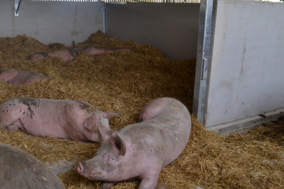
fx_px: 308
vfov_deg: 34.1
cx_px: 80
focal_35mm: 39
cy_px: 79
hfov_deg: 48.1
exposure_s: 1/4
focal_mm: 18
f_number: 16
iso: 400
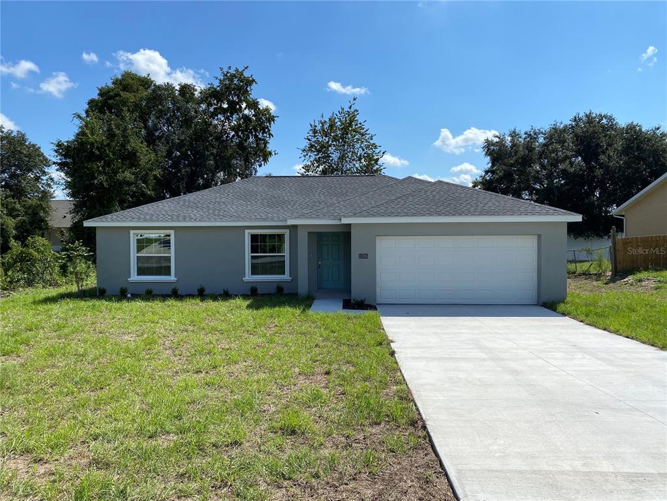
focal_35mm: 26
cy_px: 250
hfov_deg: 67.3
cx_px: 334
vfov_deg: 53.1
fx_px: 501
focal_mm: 4.25
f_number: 1.8
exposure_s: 1/4115
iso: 32
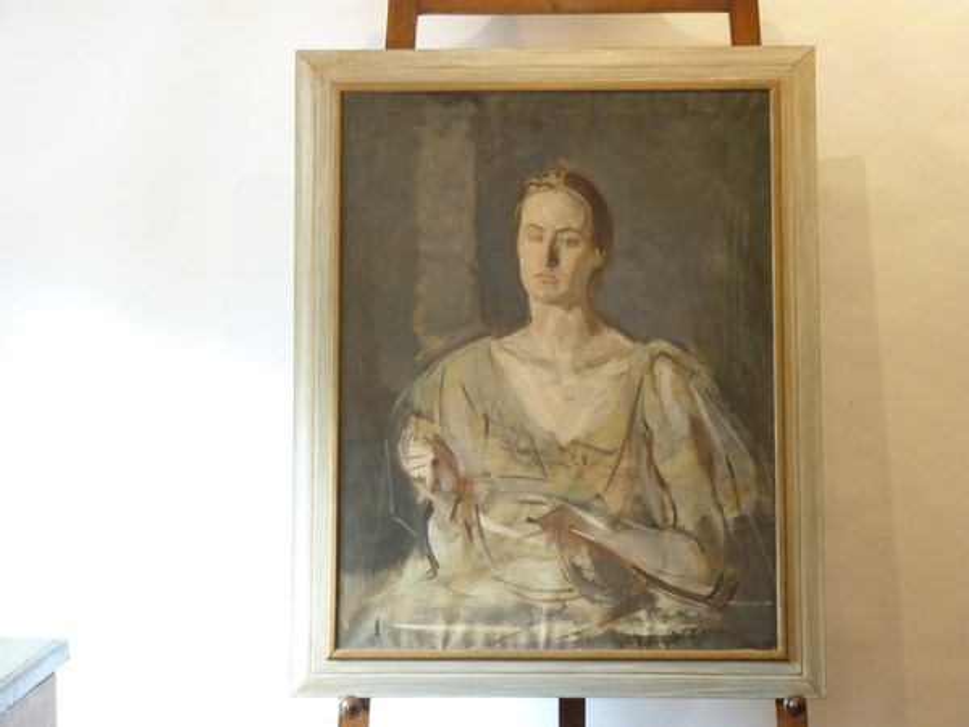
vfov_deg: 17.8
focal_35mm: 83
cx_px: 484
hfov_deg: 23.6
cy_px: 364
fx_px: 2323
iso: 400
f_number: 4.2
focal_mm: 13.7
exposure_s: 1/13
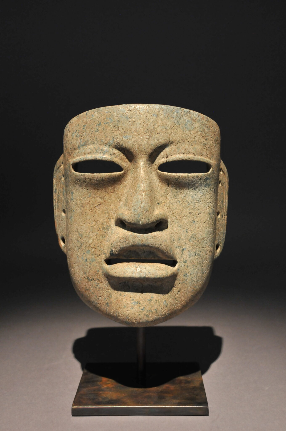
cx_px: 143
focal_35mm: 42
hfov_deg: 31.8
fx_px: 502
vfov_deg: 46.5
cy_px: 216
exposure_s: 1/25
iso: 800
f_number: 5.6
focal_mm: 28
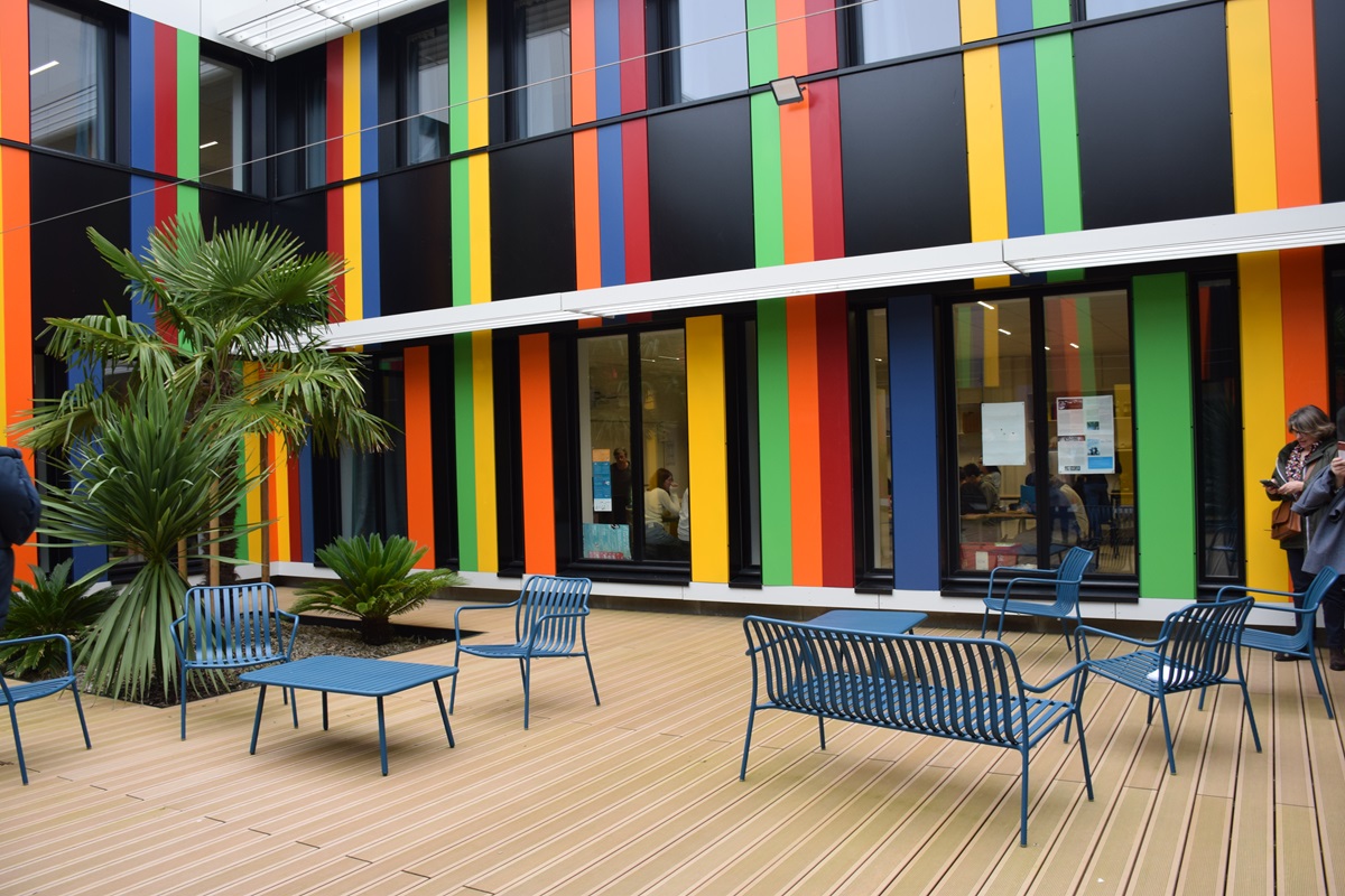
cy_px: 448
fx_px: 1009
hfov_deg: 67.4
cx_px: 672
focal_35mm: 27
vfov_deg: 47.9
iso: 400
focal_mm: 18
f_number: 5.6
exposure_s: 1/125
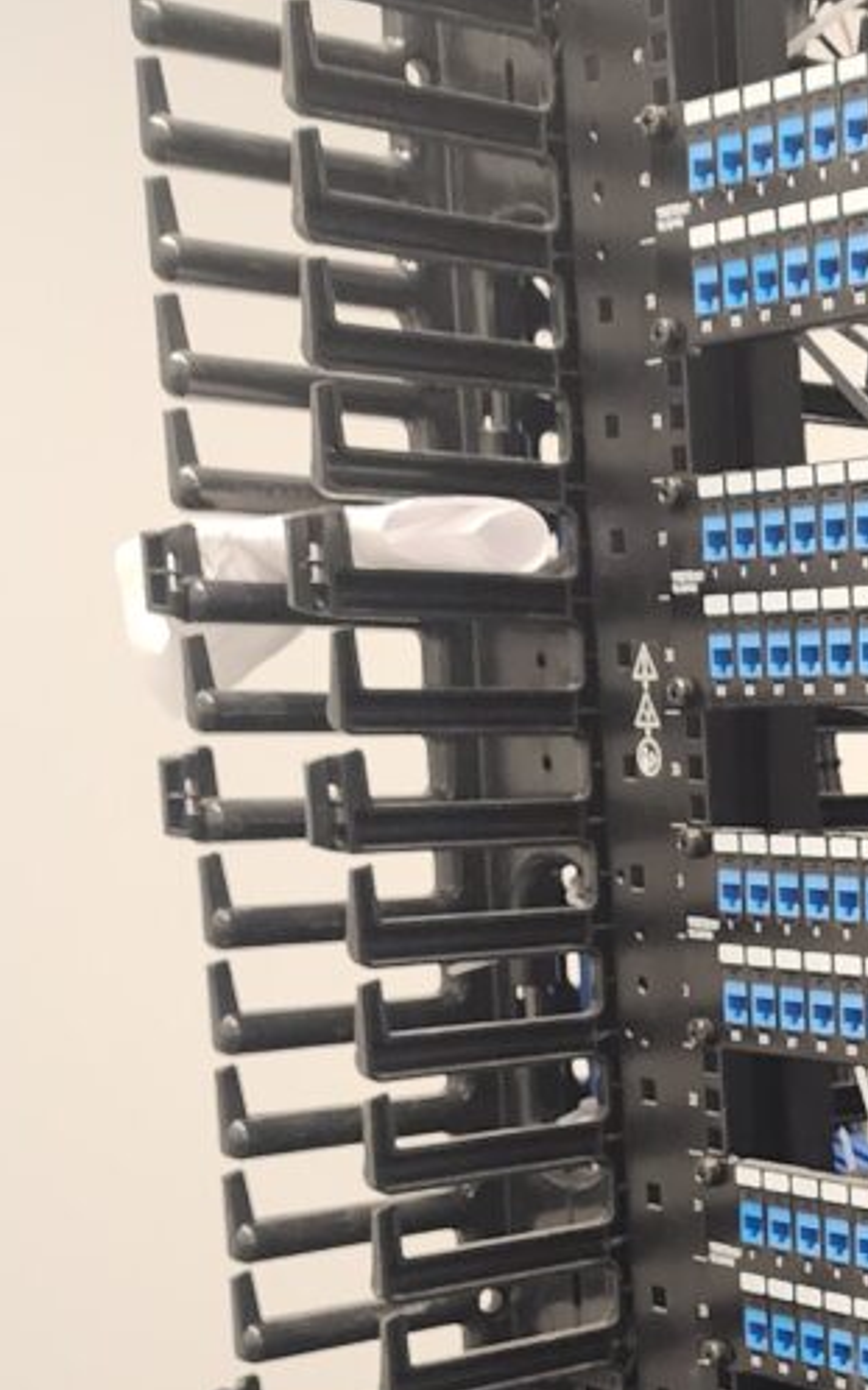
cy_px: 1146
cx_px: 1298
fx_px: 2424
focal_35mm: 64
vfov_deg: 31.1
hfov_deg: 18.1
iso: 800
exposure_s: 1/120
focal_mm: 6.4
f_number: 1.8
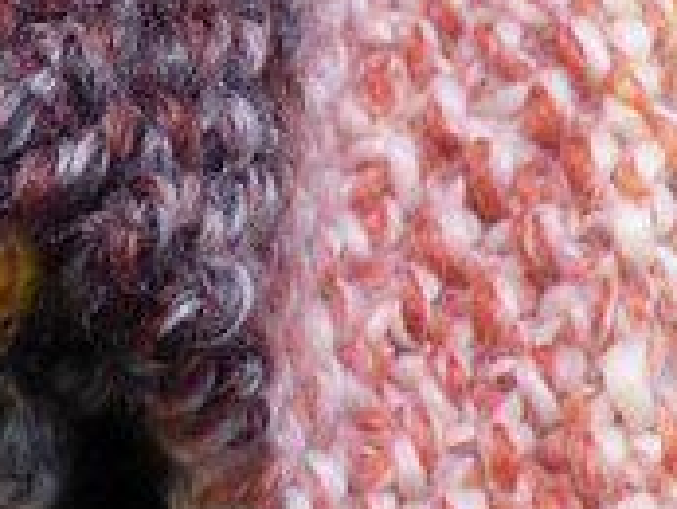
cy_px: 125
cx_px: 43
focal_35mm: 166
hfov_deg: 11.8
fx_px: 3249
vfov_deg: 8.9
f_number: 3.7
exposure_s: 1/6
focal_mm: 7.79
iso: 400
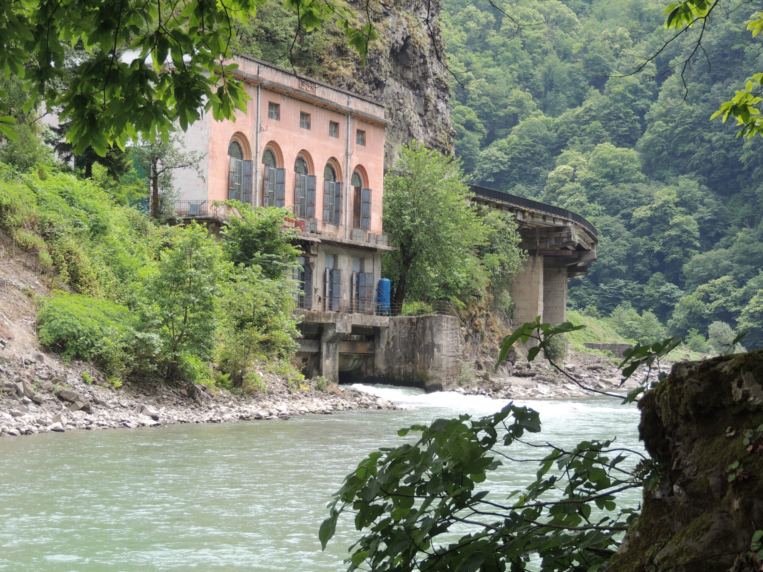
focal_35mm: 85
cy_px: 286
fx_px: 1874
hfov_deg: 23.0
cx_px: 382
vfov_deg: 17.4
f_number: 4
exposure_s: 1/200
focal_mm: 15.1
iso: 100
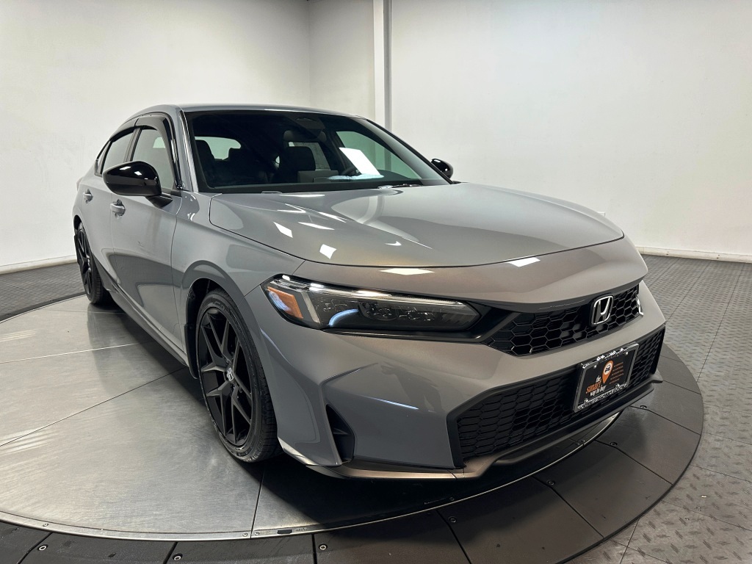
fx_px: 521
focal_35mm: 24
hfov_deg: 71.6
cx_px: 376
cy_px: 282
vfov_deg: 56.8
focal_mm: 6.86
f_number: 1.78
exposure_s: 1/60
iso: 250
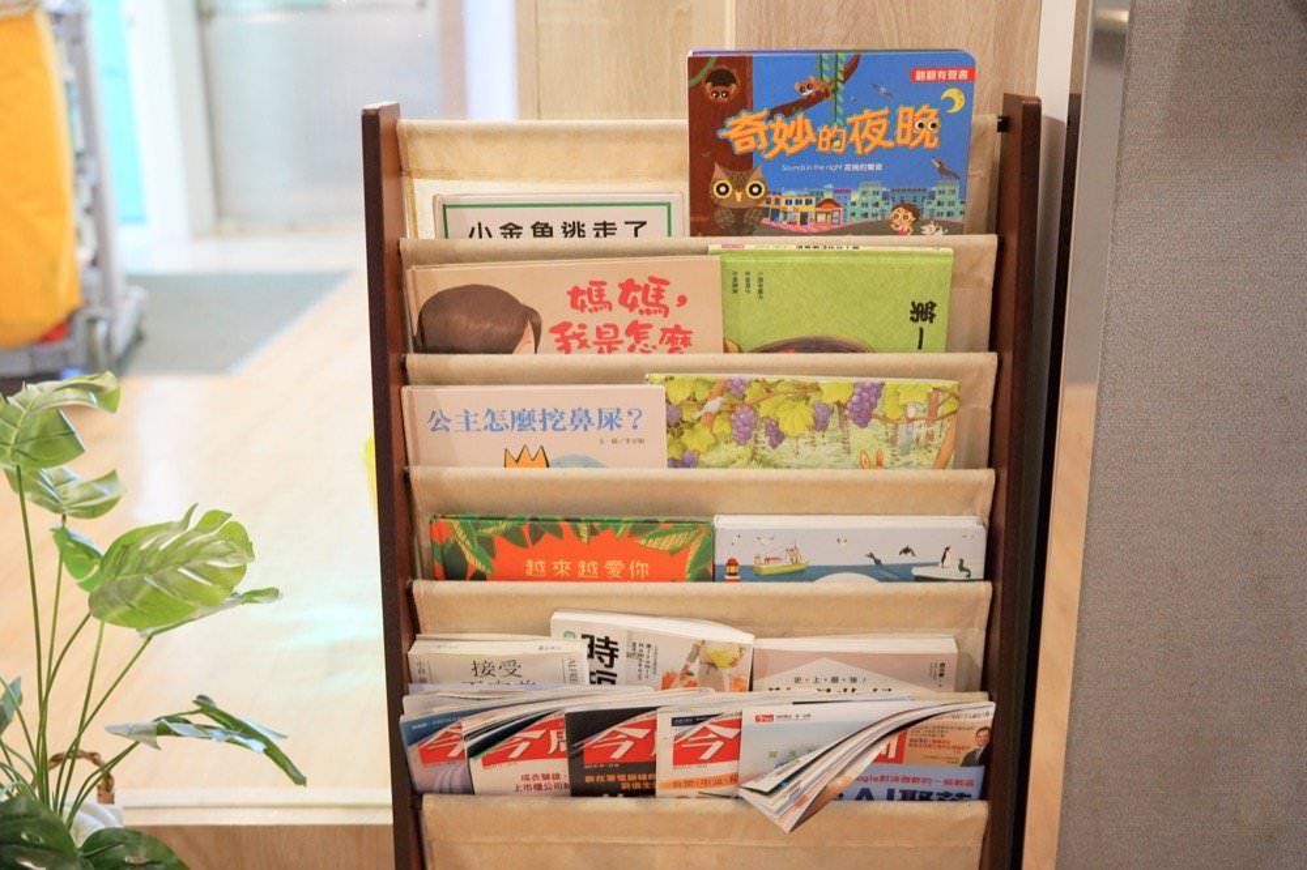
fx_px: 1357
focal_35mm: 37
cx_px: 654
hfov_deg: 51.4
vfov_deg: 35.6
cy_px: 435
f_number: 2.8
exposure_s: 1/160
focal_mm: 37.4
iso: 4000
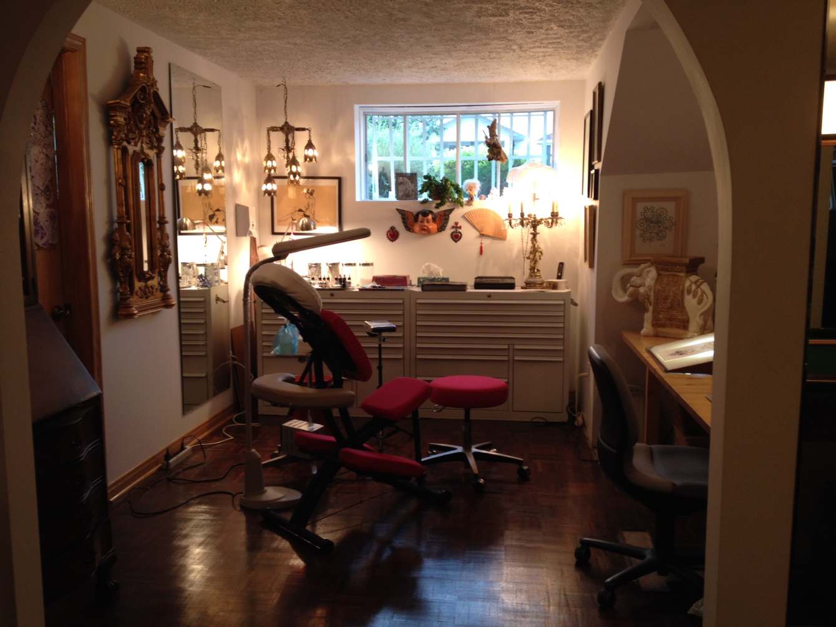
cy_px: 314
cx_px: 418
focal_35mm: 35
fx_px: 845
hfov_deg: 52.6
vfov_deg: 40.7
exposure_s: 1/20
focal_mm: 4.28
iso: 64
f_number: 2.4
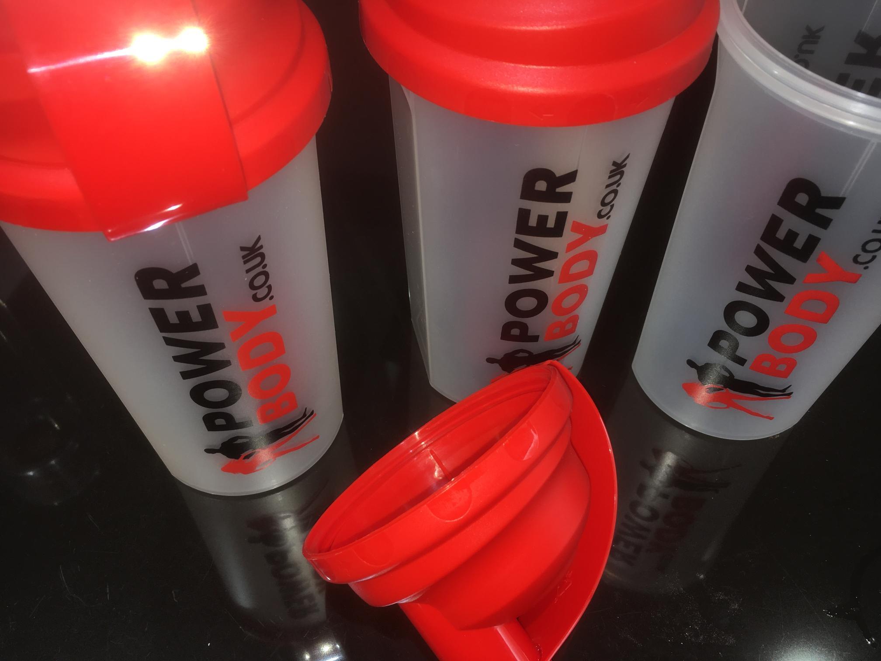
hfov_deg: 61.7
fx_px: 738
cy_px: 330
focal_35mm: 29
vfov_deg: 48.2
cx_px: 440
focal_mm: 4.15
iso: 25
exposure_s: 1/33
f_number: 2.2
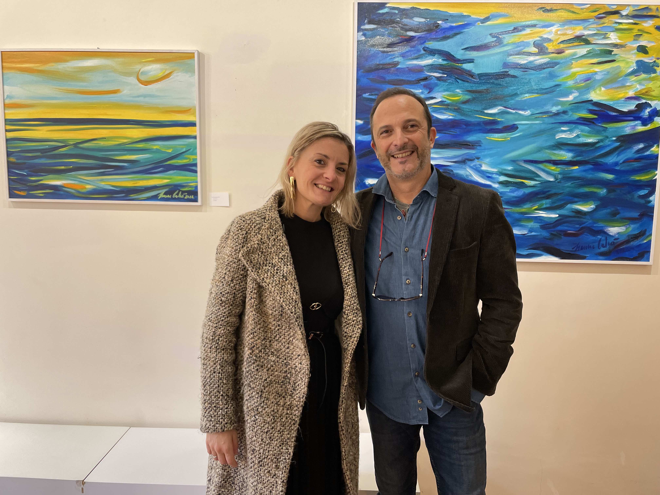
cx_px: 330
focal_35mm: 26
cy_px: 248
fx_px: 496
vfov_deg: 53.1
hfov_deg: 67.3
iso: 125
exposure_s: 1/115
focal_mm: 4.2
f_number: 1.6
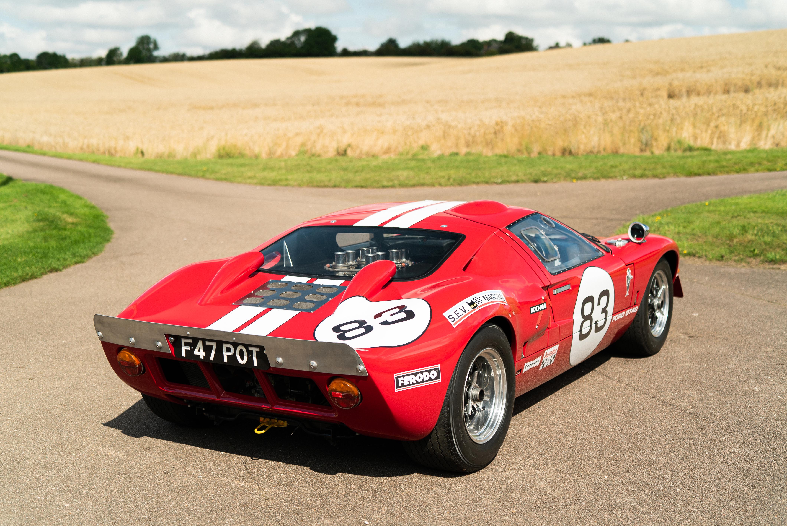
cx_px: 394
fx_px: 1094
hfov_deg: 39.6
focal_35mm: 50
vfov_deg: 27.0
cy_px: 263
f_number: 2.8
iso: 250
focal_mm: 50
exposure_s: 1/1600
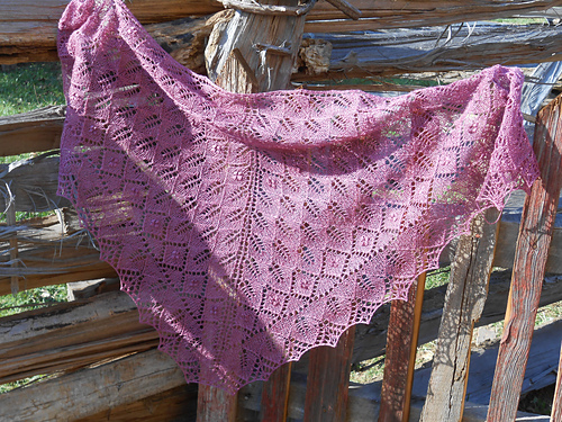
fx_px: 796
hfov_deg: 38.9
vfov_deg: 29.7
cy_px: 211
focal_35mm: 49
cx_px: 281
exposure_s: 1/125
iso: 80
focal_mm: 8.8
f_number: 4.8
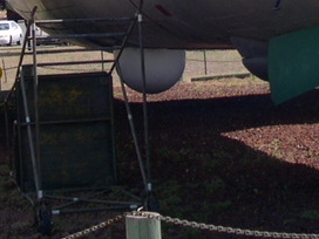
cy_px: -134
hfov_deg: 14.7
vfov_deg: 10.6
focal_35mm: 134
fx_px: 1235
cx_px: 215
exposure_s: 1/140
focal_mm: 8
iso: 100
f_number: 7.6
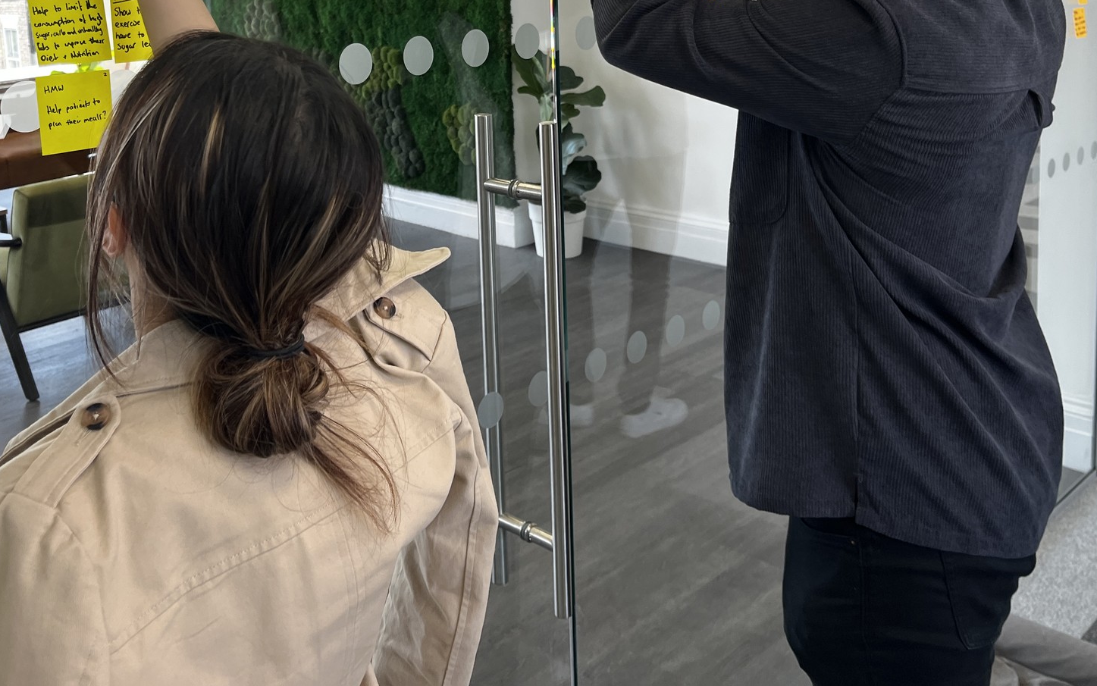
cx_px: 495
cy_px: 105
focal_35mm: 39
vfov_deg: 31.6
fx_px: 1166
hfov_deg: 50.3
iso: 40
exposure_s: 1/100
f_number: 1.6
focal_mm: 5.1
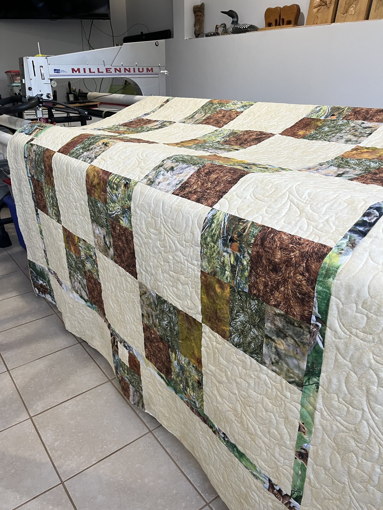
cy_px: 255
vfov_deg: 67.3
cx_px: 192
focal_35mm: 26
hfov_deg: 53.1
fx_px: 384
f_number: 1.6
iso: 125
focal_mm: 5.1
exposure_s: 1/60
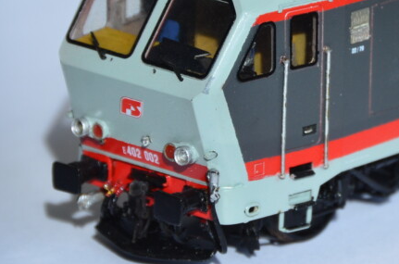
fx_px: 6699
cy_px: 31
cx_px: 324
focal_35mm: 606
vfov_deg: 2.3
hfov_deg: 3.4
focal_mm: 170
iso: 400
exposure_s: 1/200
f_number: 10
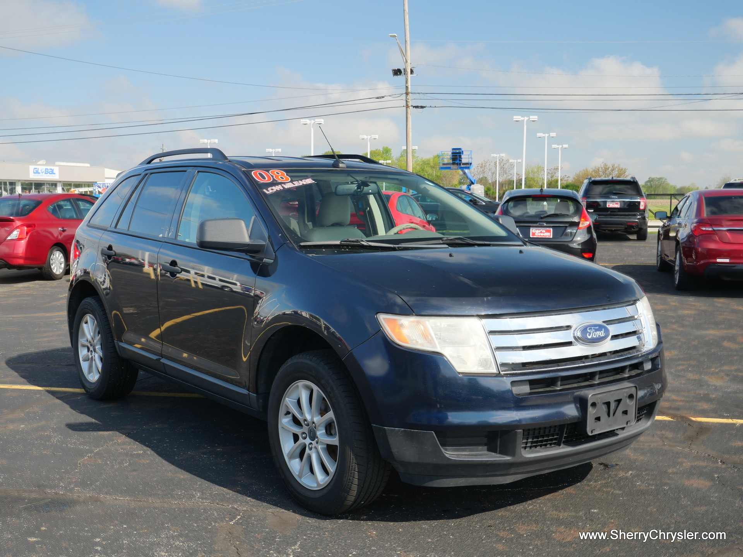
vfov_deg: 39.7
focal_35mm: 36
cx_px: 372
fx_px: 773
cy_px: 278
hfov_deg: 51.4
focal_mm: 18
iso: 200
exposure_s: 1/200
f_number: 5.6
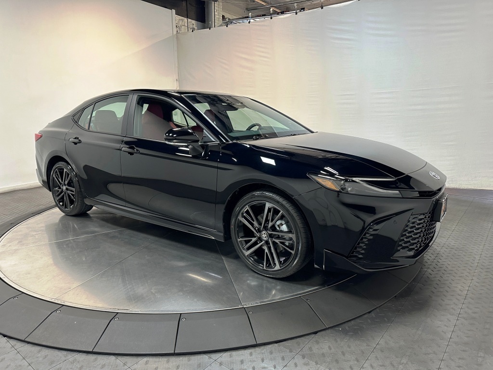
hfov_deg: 71.6
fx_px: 342
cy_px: 185
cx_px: 246
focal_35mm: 24
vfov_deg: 56.8
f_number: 1.78
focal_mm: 6.86
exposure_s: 1/60
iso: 320
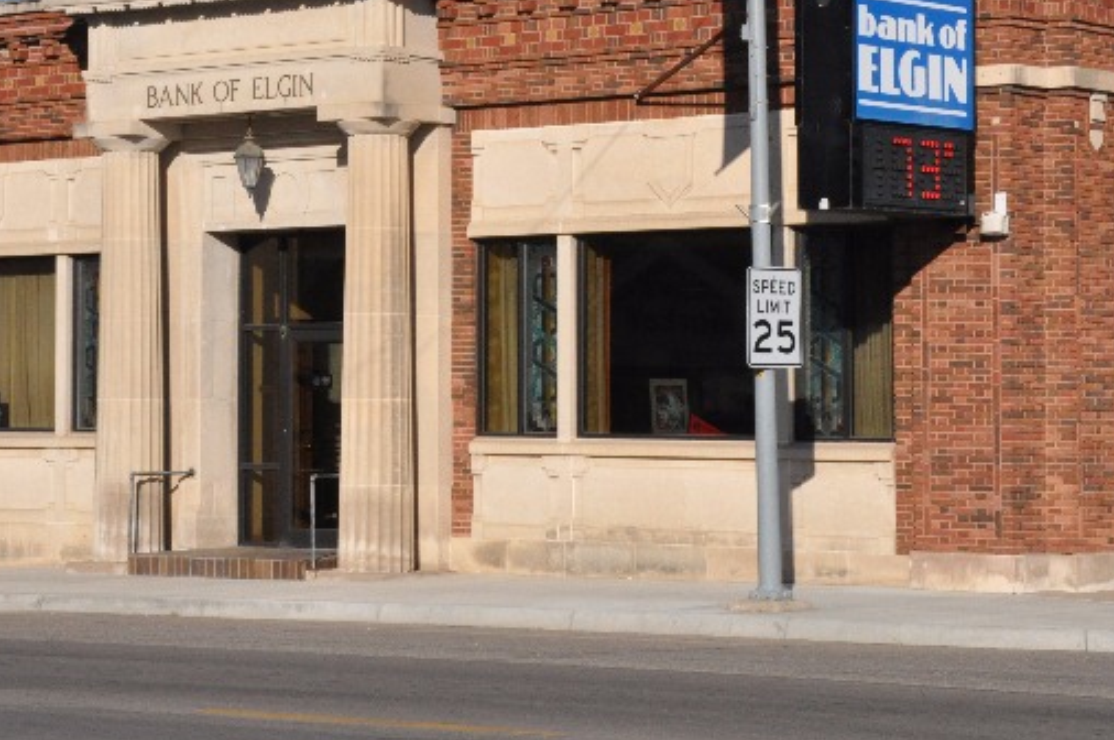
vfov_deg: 12.8
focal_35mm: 107
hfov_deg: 19.1
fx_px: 3300
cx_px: 438
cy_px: 242
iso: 1600
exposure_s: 1/1250
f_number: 18
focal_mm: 45
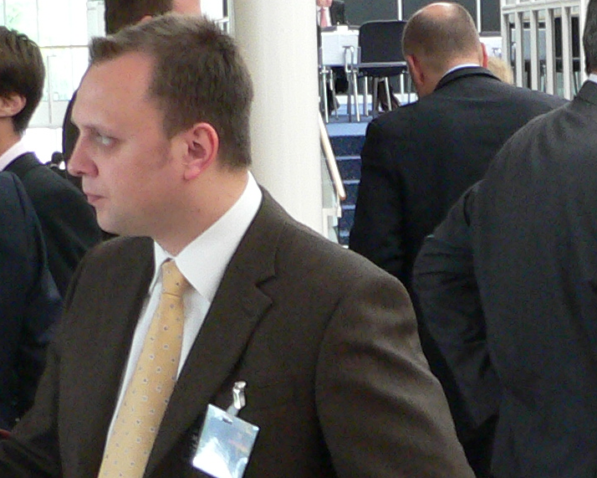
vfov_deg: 12.2
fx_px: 2226
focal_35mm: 126
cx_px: 880
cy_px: 282
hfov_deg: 14.3
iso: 200
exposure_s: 1/30
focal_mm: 6
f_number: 2.8
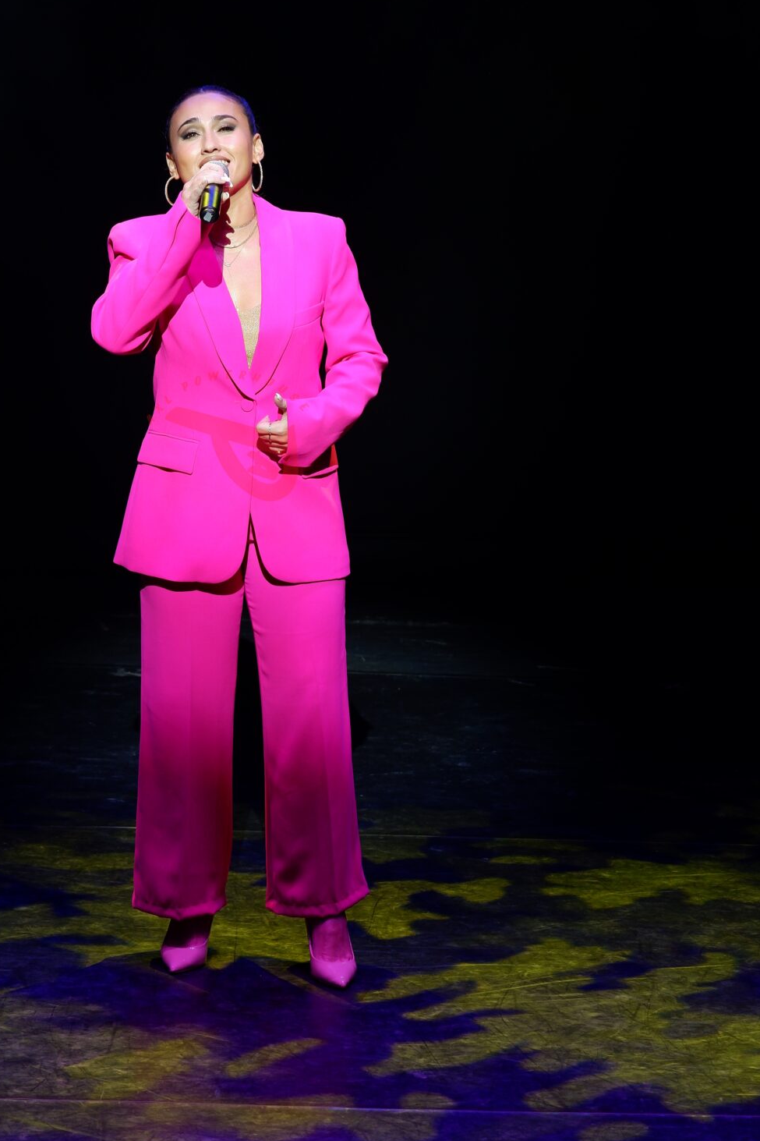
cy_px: 426
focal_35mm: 105
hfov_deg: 13.0
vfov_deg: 19.4
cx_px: 262
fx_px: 3326
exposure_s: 1/105
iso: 320
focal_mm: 50
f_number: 4.5
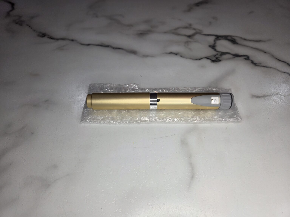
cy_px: 108
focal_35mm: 23
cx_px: 145
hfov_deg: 73.9
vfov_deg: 58.9
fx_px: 193
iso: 32
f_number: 1.8
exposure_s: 1/120
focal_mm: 5.4
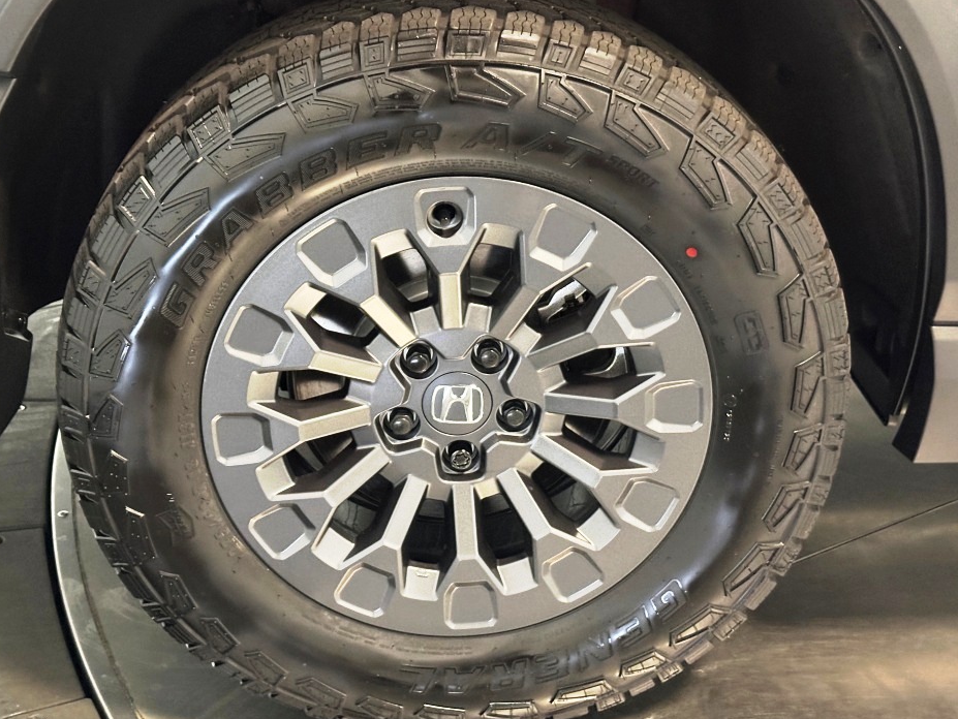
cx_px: 454
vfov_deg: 27.5
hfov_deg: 36.1
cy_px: 376
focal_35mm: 53
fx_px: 1467
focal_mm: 6.86
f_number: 1.78
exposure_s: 1/24
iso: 640
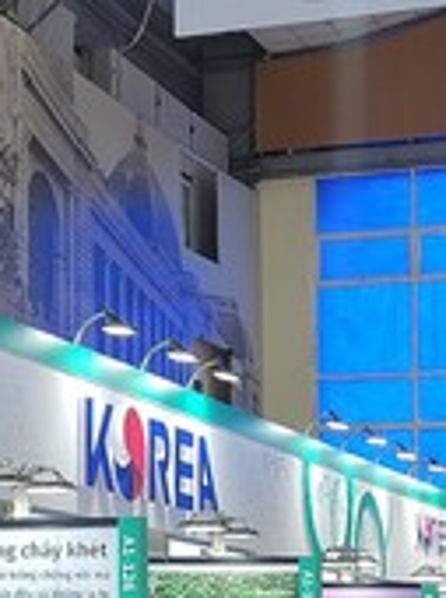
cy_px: 359
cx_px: -46
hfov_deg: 11.2
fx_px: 2239
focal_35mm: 130
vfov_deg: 15.2
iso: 50
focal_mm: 6.4
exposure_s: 1/100
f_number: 1.8
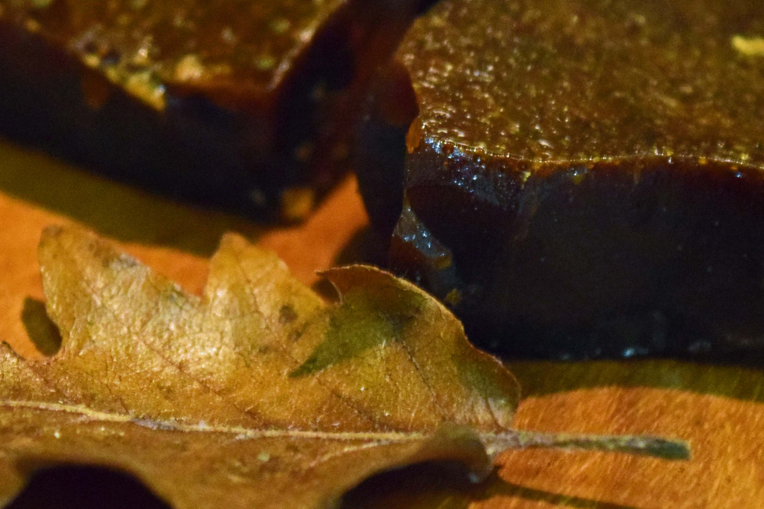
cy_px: 292
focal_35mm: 163
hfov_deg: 12.6
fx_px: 3459
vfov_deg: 8.4
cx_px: 350
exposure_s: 1/20
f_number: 5.6
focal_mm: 55
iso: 6400
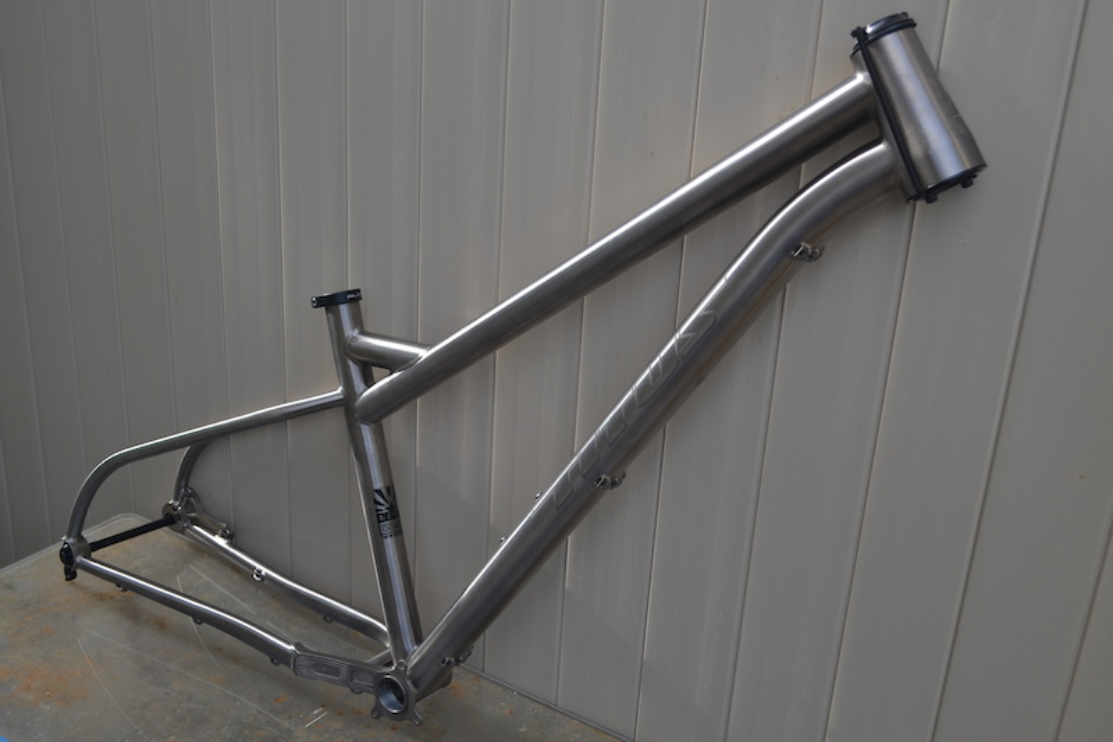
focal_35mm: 42
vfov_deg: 31.9
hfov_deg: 46.4
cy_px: 371
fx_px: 1298
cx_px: 556
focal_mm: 28
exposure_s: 1/125
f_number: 5.6
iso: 100
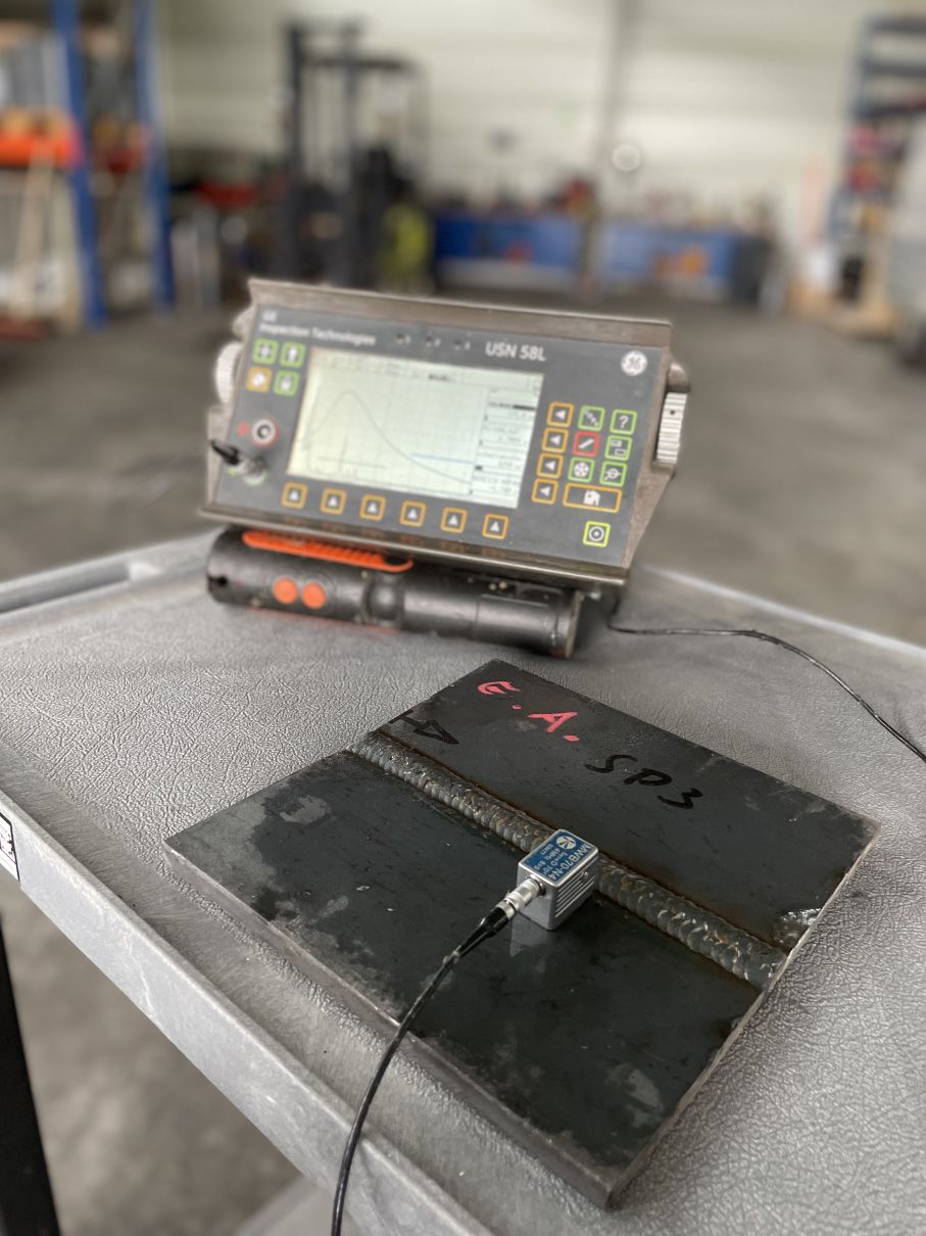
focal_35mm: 26
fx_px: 928
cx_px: 463
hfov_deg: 53.0
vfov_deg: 67.3
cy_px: 618
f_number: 1.6
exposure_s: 1/60
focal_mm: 4.2
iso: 200
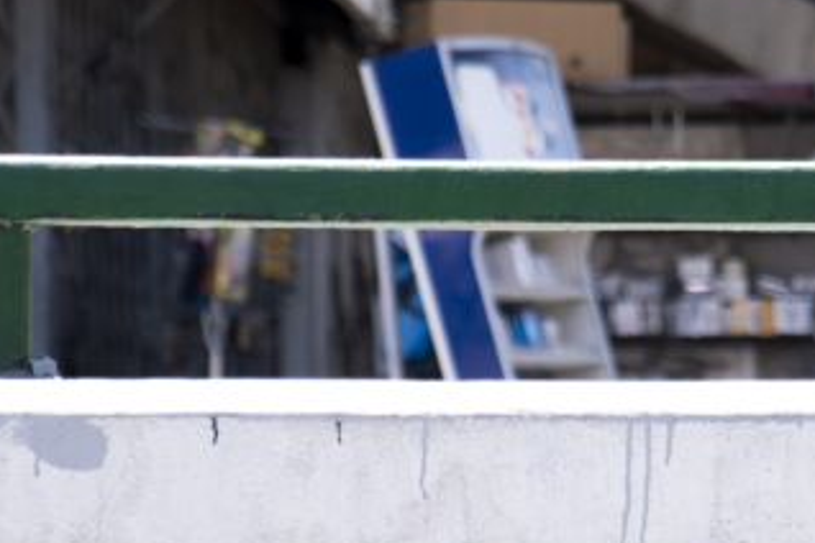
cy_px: 827
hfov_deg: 6.4
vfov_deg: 4.3
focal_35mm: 319
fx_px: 7221
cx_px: 1058
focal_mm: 66
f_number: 2.8
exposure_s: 1/500
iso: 100
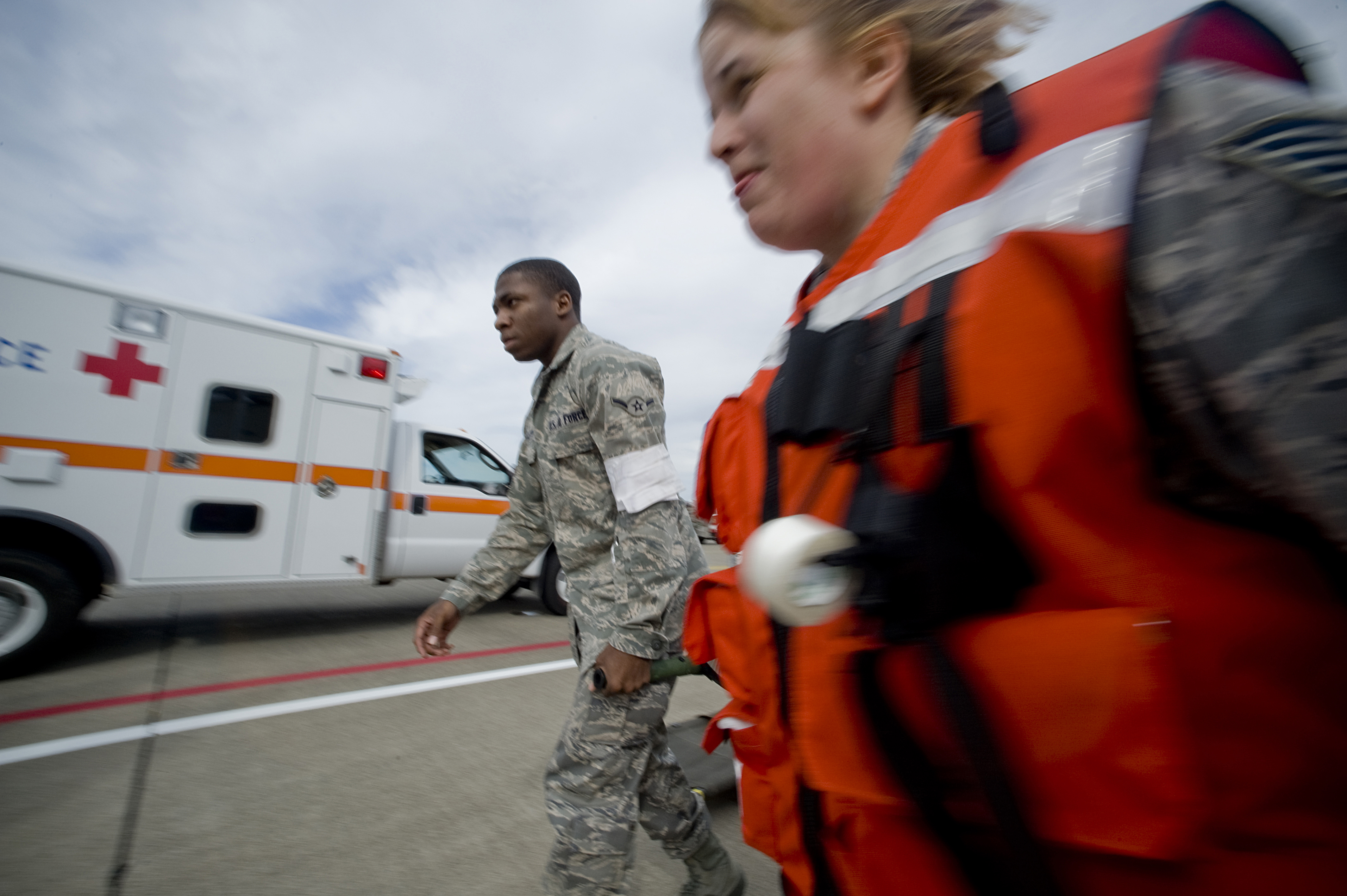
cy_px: 448
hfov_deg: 104.3
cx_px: 674
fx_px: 523
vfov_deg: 81.1
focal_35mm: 14
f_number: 22
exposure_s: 1/100
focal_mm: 14
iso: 640
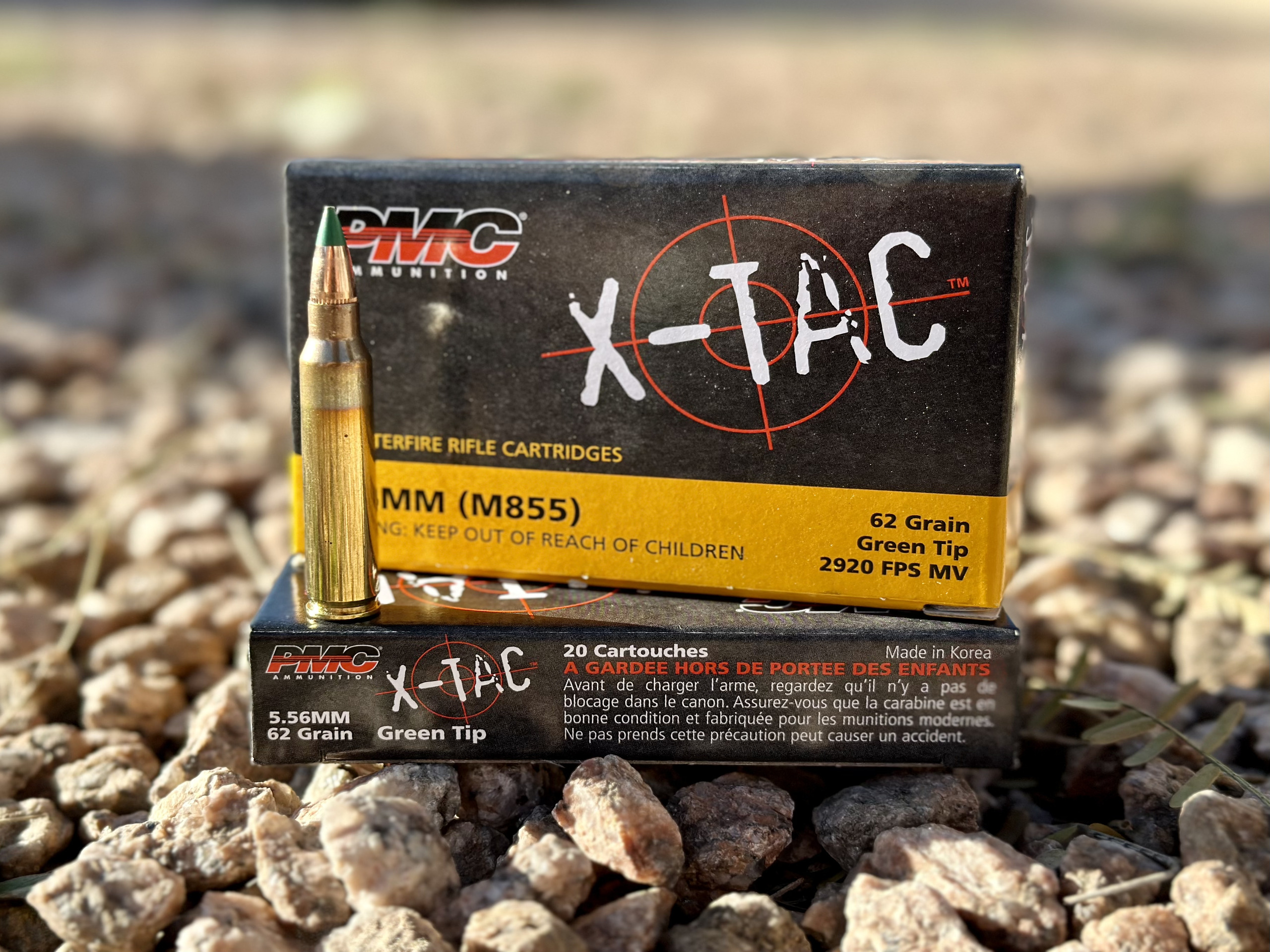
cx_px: 635
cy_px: 476
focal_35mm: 48
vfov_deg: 30.3
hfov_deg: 39.7
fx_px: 1761
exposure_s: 1/1453
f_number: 1.78
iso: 100
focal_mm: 6.86
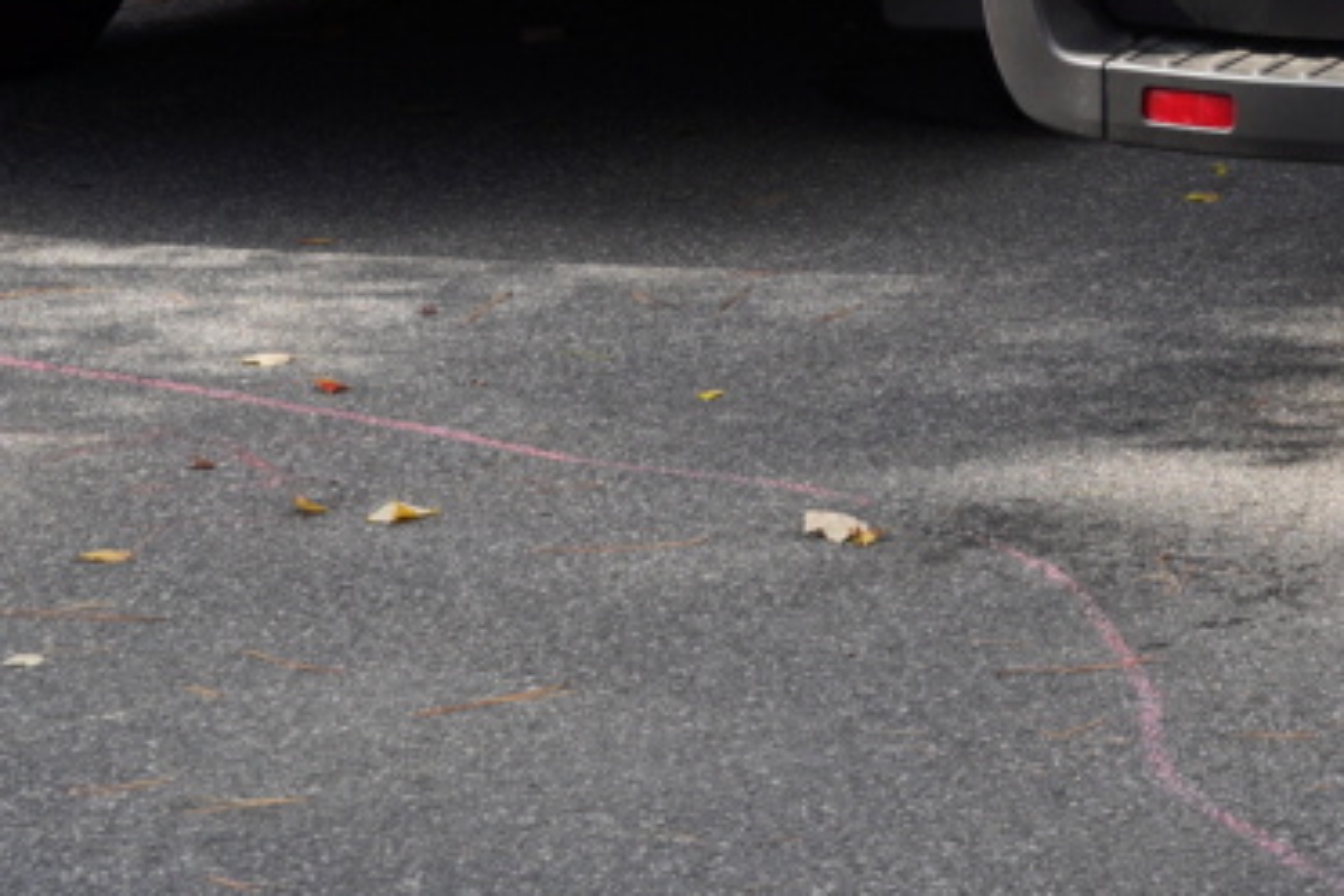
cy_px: -762
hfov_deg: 11.7
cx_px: 2511
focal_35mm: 161
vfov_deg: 8.2
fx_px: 6010
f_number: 5
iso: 100
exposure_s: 1/250
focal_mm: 37
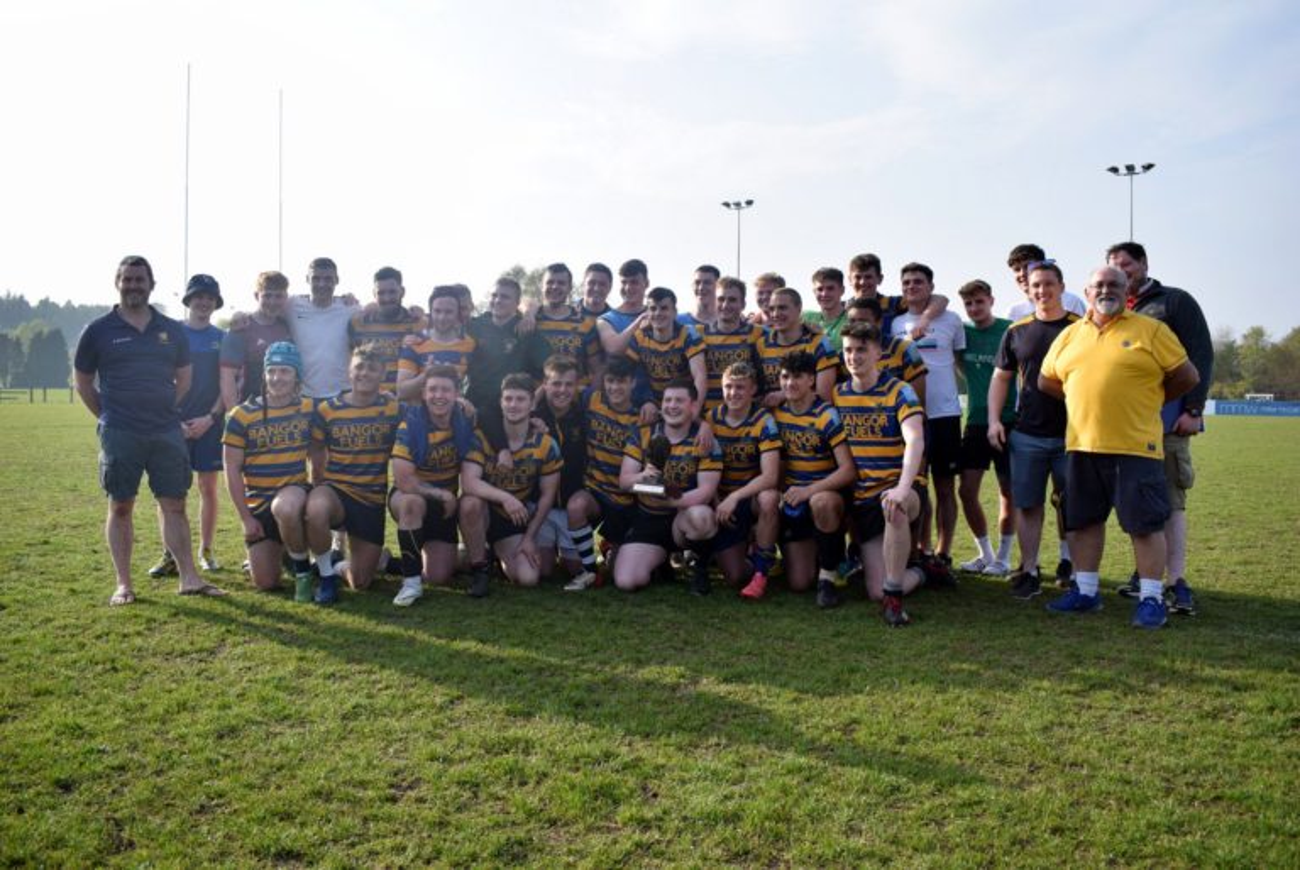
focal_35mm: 30
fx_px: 1085
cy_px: 435
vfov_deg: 43.7
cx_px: 650
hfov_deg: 61.9
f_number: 5.6
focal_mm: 20
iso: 400
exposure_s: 1/1250
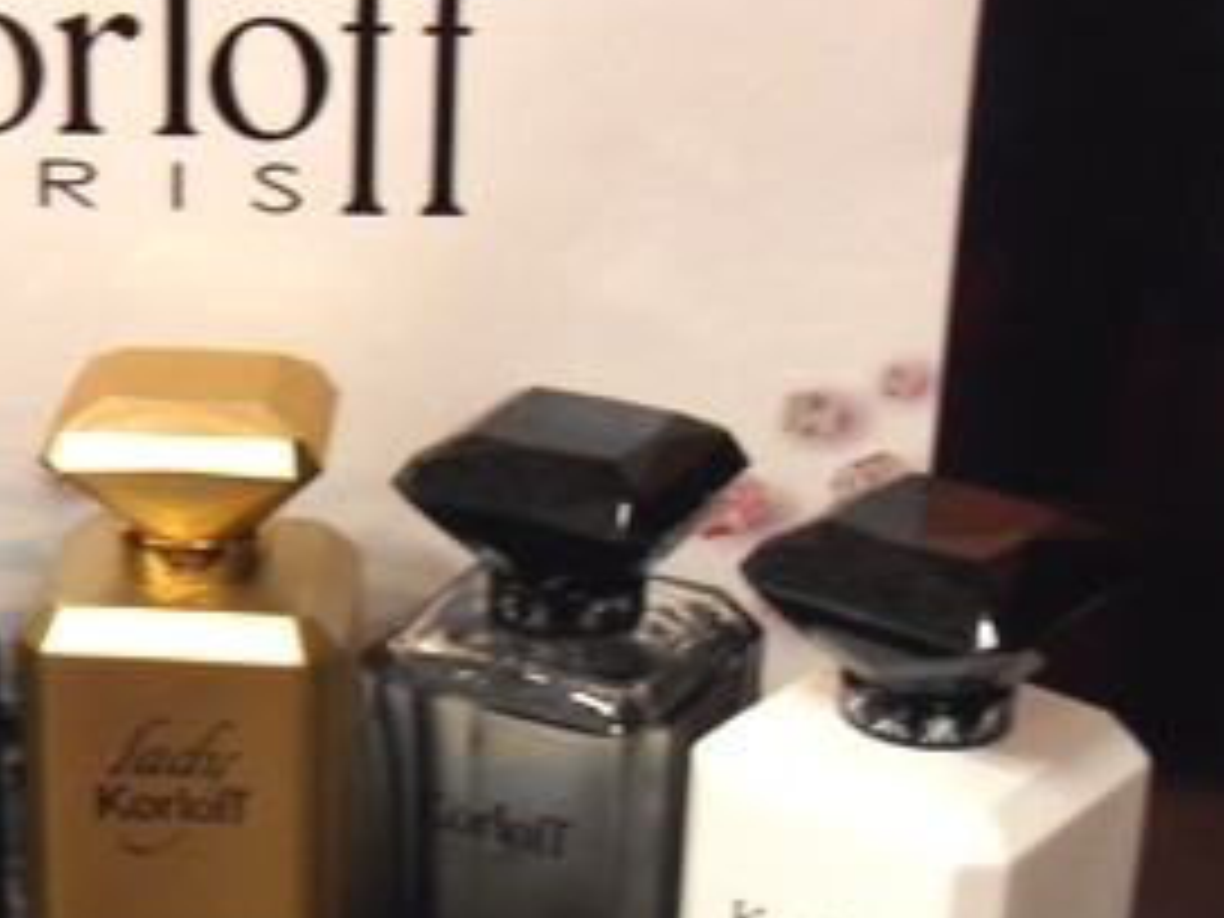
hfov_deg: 24.3
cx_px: 252
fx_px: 2793
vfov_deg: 18.6
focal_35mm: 79
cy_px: 664
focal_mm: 7.9
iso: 480
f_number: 3.9
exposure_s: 1/10
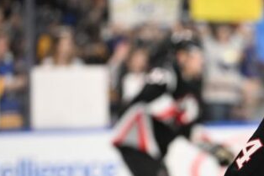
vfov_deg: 3.9
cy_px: 134
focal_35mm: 355
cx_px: 319
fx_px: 2602
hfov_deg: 5.8
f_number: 3.5
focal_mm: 145
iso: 4000
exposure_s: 1/1600
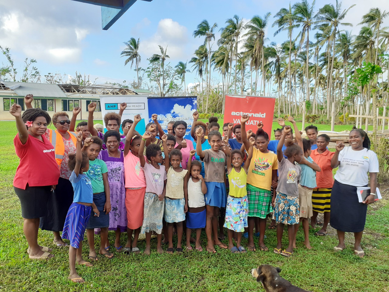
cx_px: 194
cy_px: 146
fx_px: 303
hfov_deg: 65.3
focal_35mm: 27
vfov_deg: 51.4
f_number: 1.9
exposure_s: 1/180
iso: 40
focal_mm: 3.6
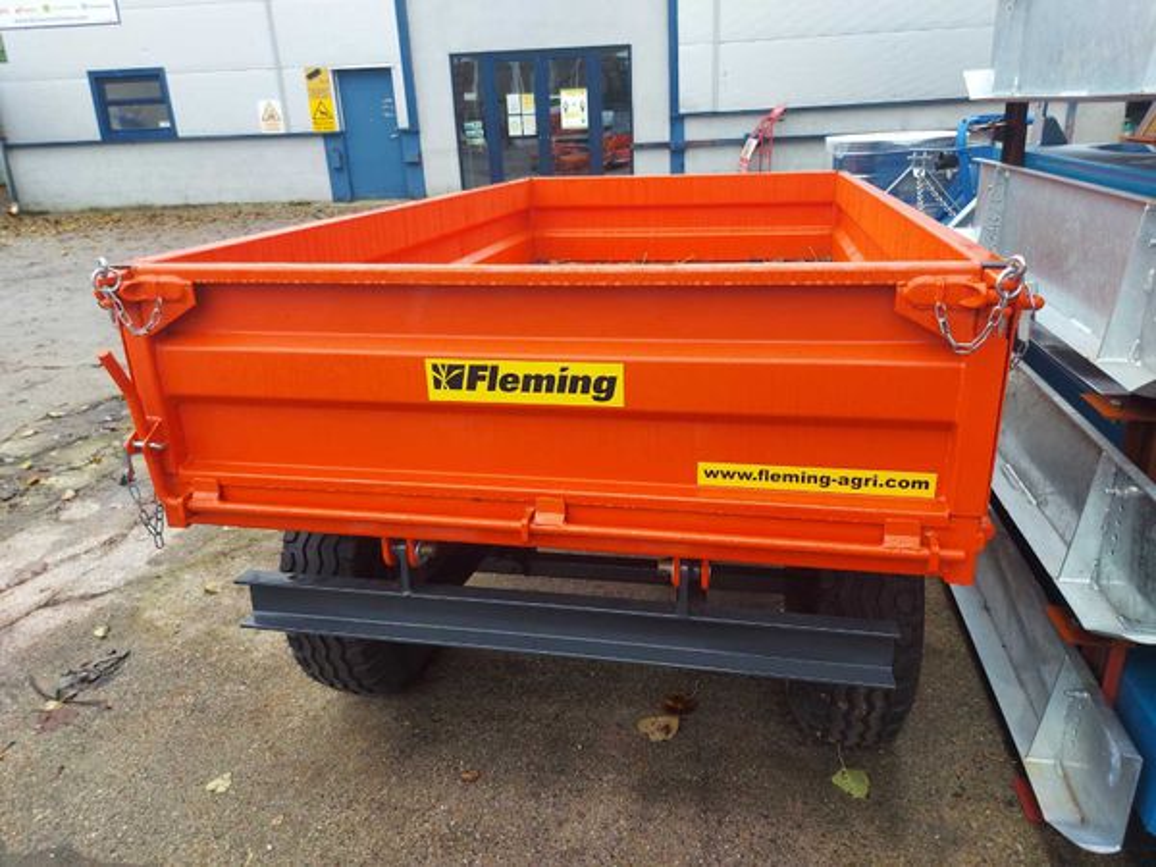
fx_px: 801
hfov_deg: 71.6
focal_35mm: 24
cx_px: 578
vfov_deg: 56.8
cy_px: 434
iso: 50
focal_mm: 5.23
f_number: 1.8
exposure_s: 1/50
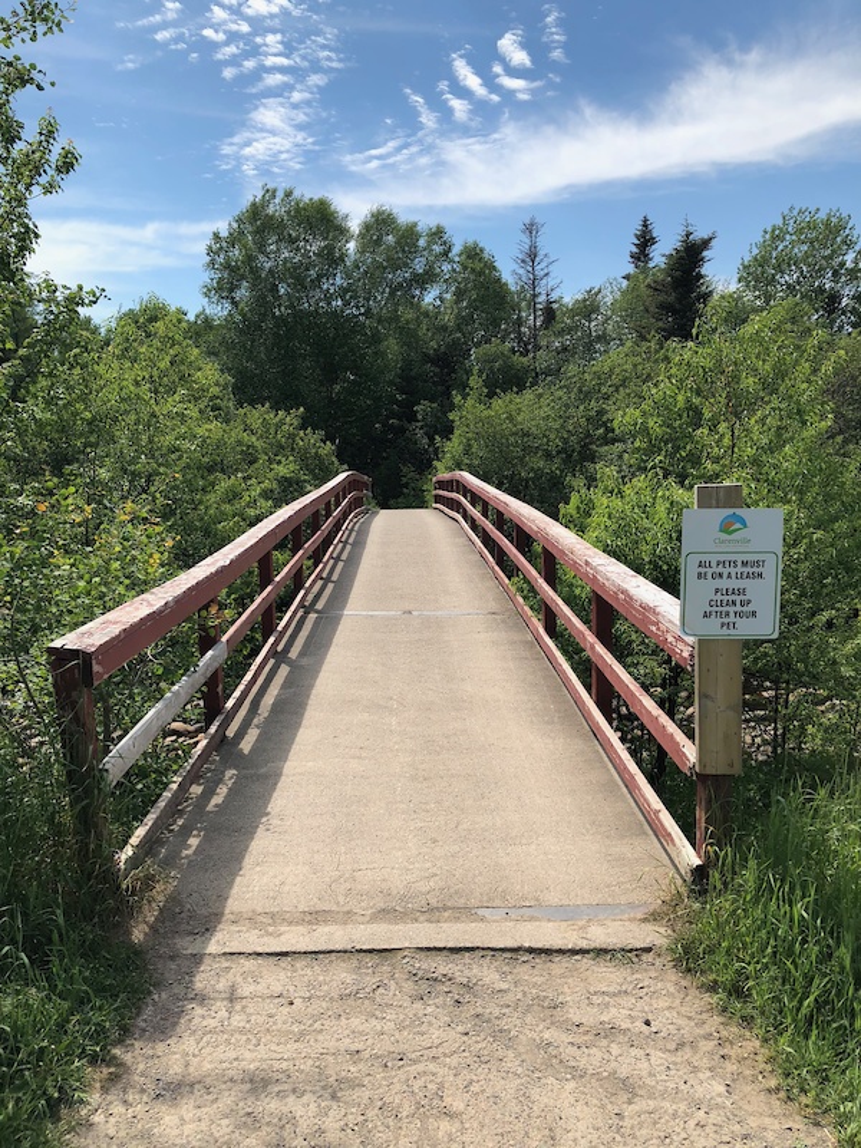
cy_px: 574
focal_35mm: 28
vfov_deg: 63.4
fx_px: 929
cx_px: 430
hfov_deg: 49.7
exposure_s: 1/2088
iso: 20
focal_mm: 3.99
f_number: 1.8
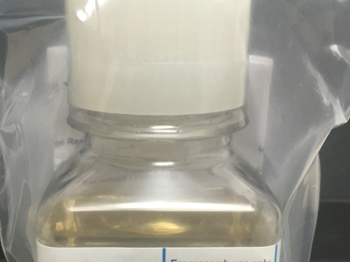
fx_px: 506
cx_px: 158
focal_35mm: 50
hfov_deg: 38.2
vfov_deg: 28.8
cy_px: 189
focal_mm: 4.15
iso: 200
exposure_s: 1/33
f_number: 2.2
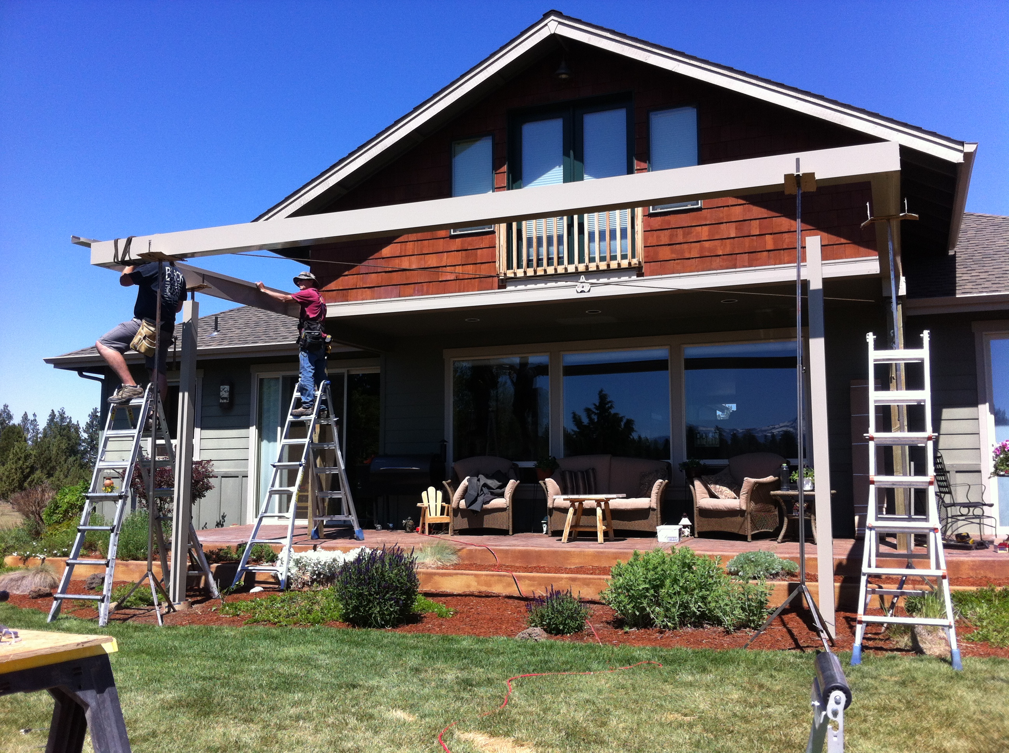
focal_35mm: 35
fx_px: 1019
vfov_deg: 40.6
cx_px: 504
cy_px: 376
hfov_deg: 52.7
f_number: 2.8
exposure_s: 1/838
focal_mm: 3.85
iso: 80
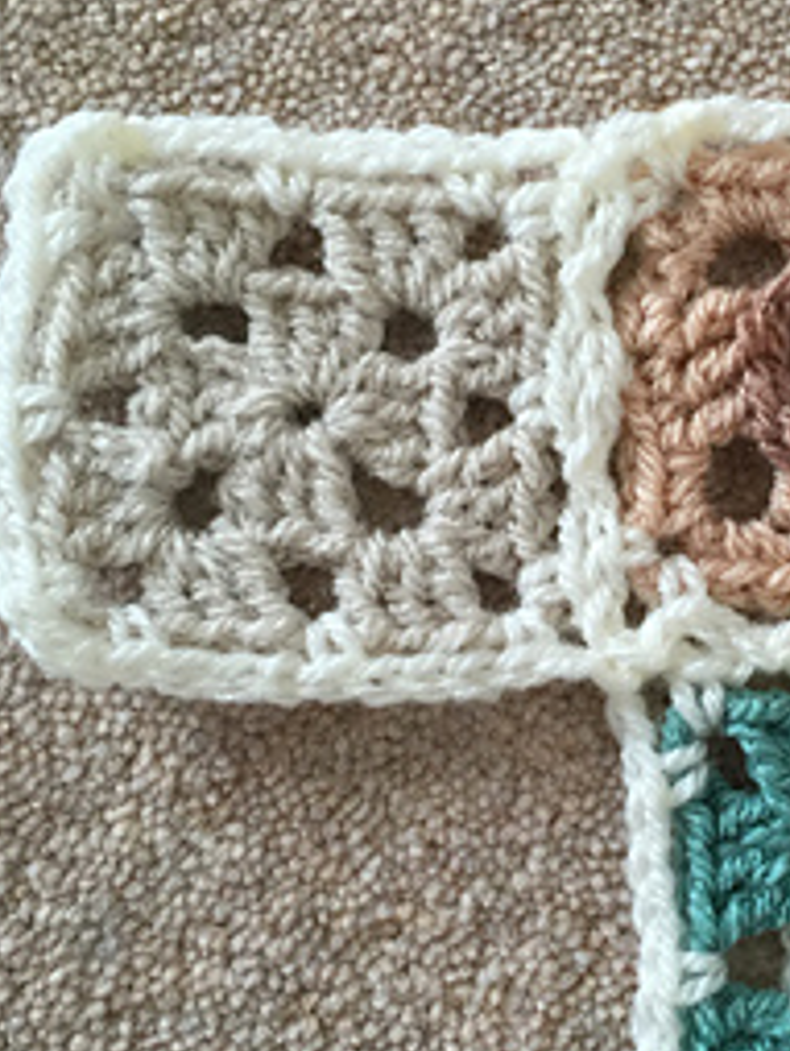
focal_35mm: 57
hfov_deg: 25.1
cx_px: 680
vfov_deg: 33.7
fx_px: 1732
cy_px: 554
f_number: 2.2
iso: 64
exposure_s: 1/33
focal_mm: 4.15
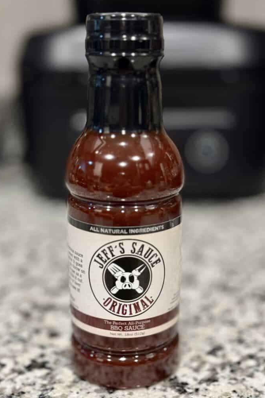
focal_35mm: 51
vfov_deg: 38.9
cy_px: 201
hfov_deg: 26.5
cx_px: 125
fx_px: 563
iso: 200
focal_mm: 6.76
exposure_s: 1/60
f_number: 1.78
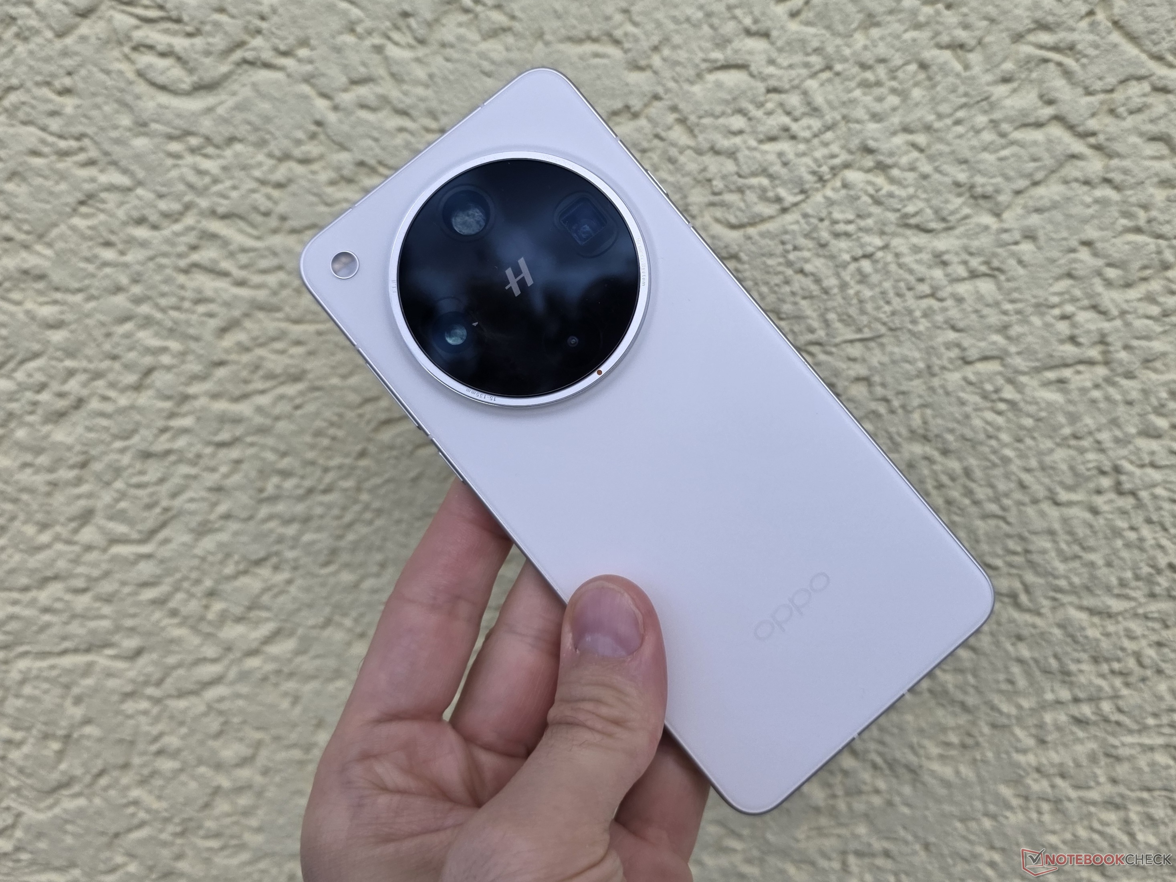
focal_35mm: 23
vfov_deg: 58.9
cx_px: 588
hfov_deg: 73.9
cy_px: 441
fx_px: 781
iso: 80
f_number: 1.7
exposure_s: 1/5000
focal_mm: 6.3
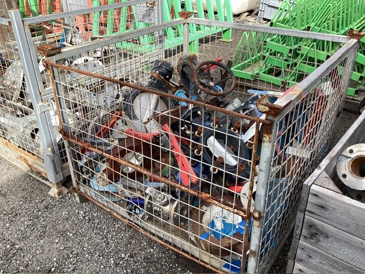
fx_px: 327
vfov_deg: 45.4
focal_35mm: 31
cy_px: 137
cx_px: 182
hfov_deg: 58.4
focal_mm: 3.3
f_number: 2.4
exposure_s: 1/503
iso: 25
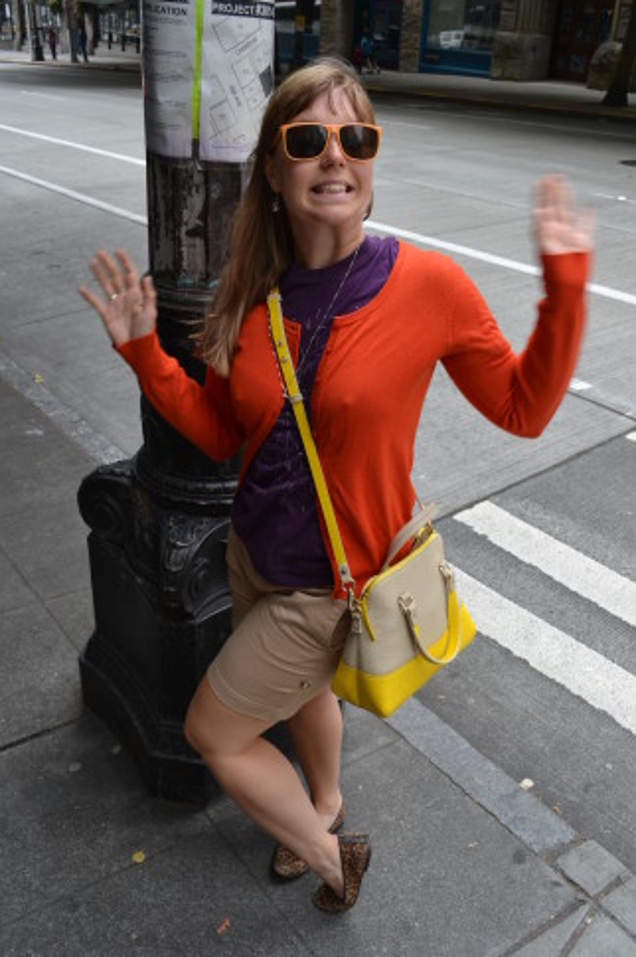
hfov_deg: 42.3
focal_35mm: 31
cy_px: 484
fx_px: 823
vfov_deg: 60.3
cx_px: 311
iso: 125
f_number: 5.6
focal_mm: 20
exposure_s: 1/125
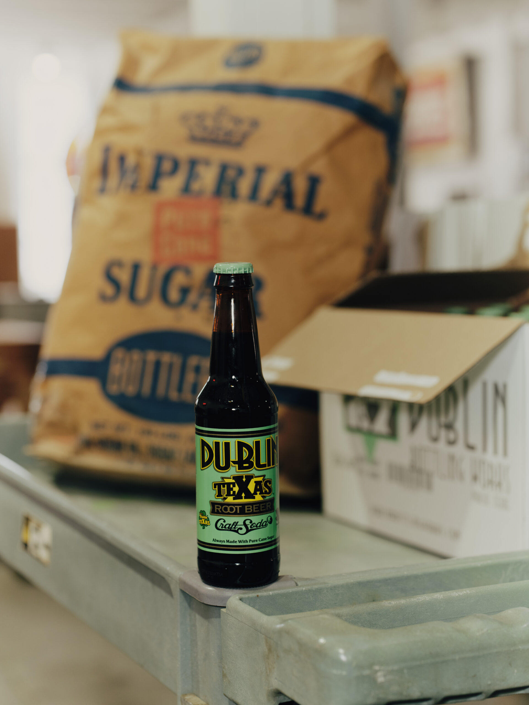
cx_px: 264
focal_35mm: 63
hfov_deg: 23.3
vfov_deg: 30.7
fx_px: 1284
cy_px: 352
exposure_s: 1/125
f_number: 4
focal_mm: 80
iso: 800
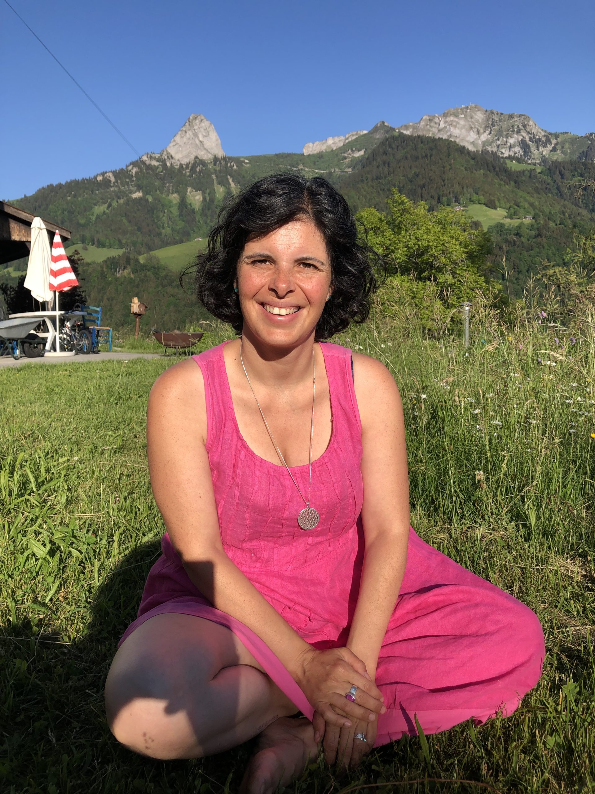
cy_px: 397
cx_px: 298
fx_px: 642
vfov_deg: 63.4
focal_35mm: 28
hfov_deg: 49.7
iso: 20
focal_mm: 3.99
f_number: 1.8
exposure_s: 1/1715
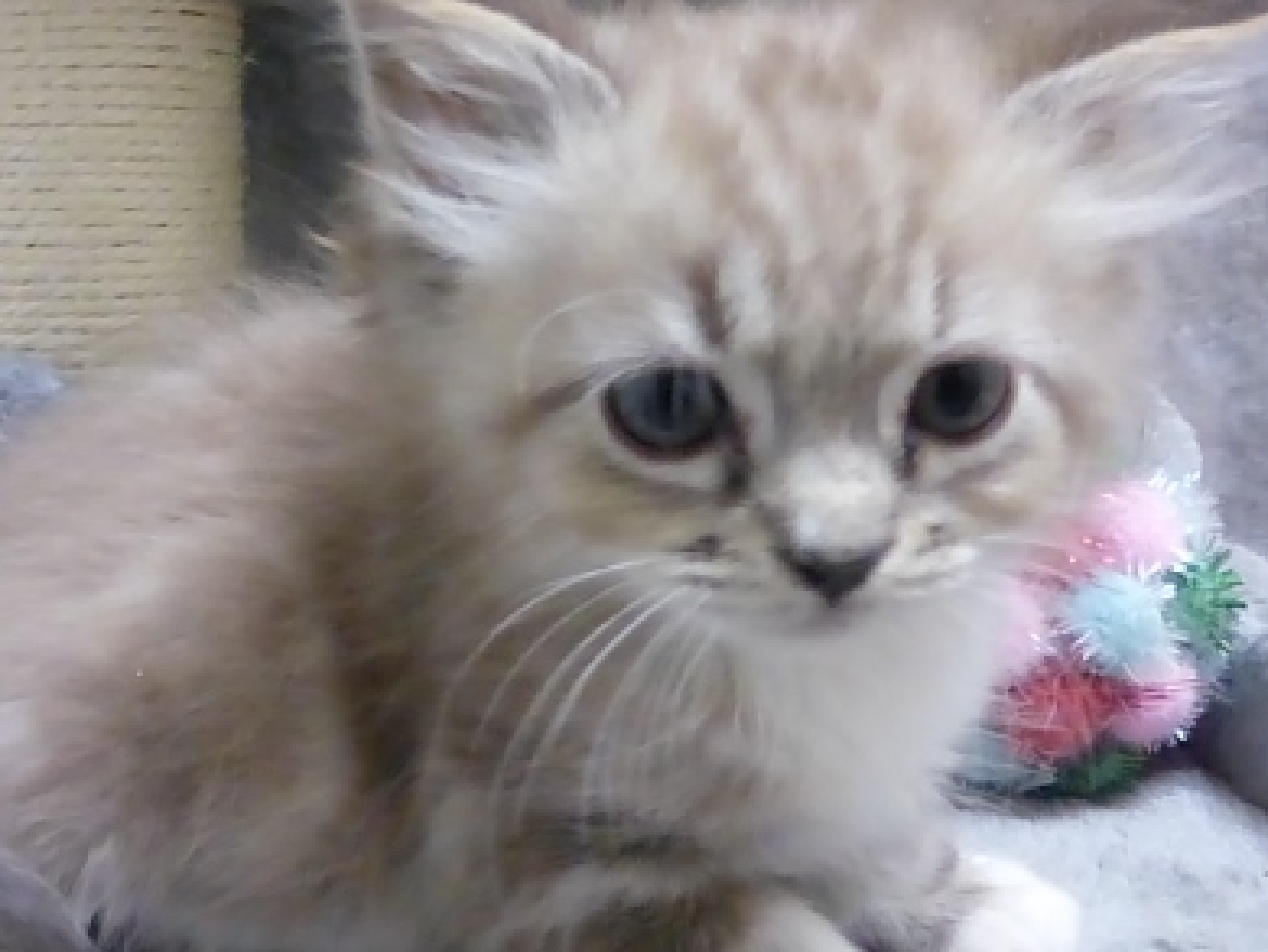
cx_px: 530
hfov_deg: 45.6
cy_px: 403
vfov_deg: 35.1
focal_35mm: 41
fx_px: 1503
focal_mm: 4.3
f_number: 3.3
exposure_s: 1/50
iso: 1600
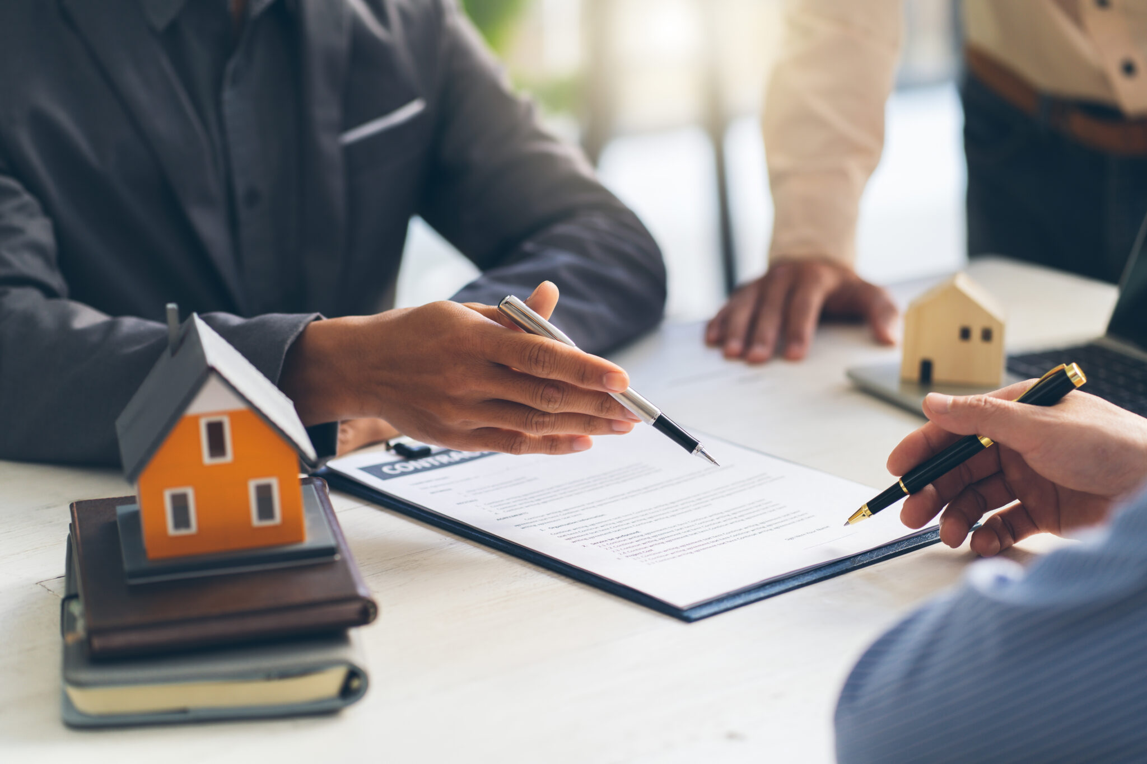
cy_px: 382
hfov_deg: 23.9
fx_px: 2708
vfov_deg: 16.1
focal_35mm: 85
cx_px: 574
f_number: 2.8
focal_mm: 85
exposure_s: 1/100
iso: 160
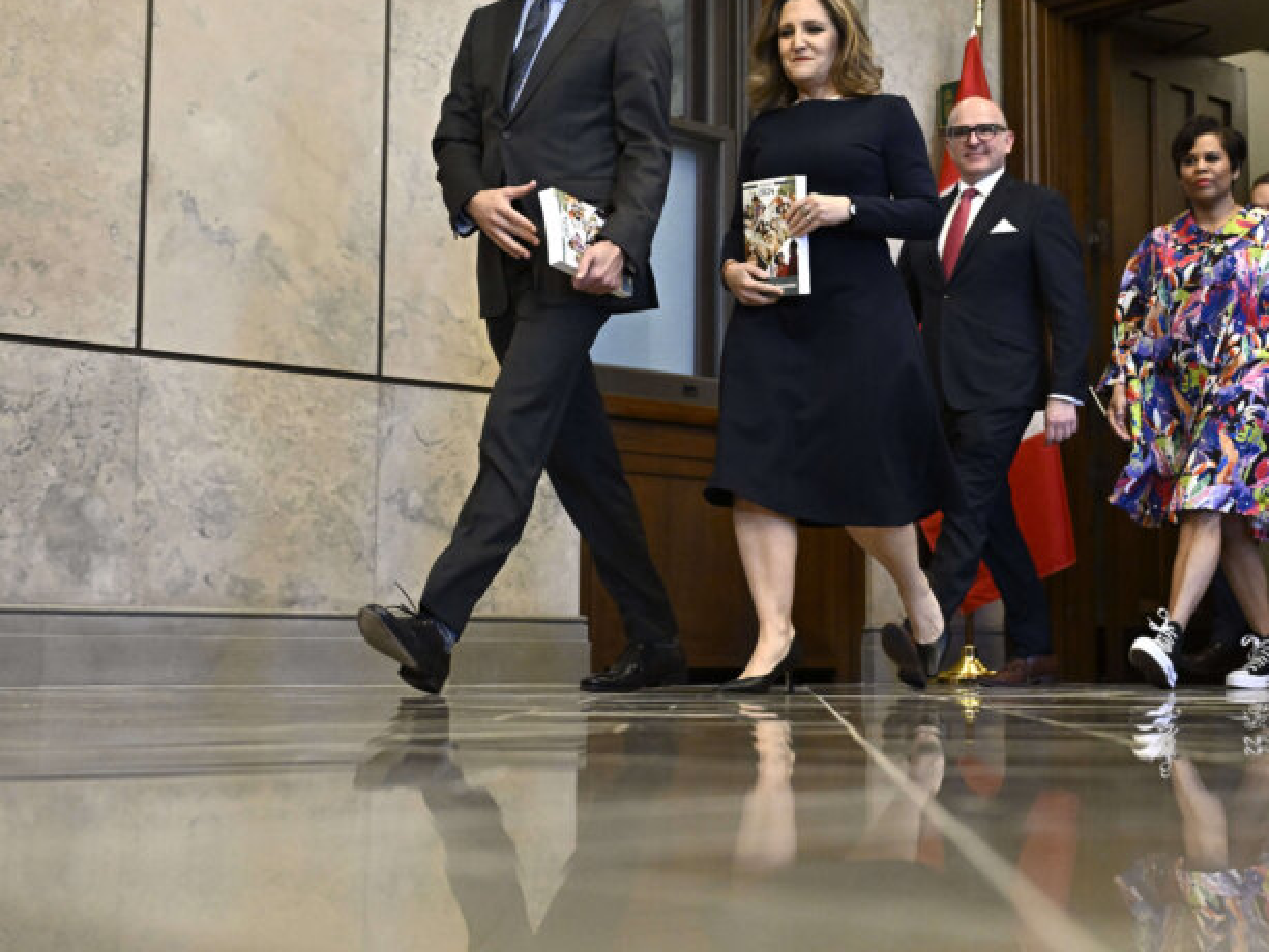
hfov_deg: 31.6
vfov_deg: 24.0
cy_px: 422
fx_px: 2237
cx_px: 770
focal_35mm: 61
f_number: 3.5
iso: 3200
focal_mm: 36
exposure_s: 1/500
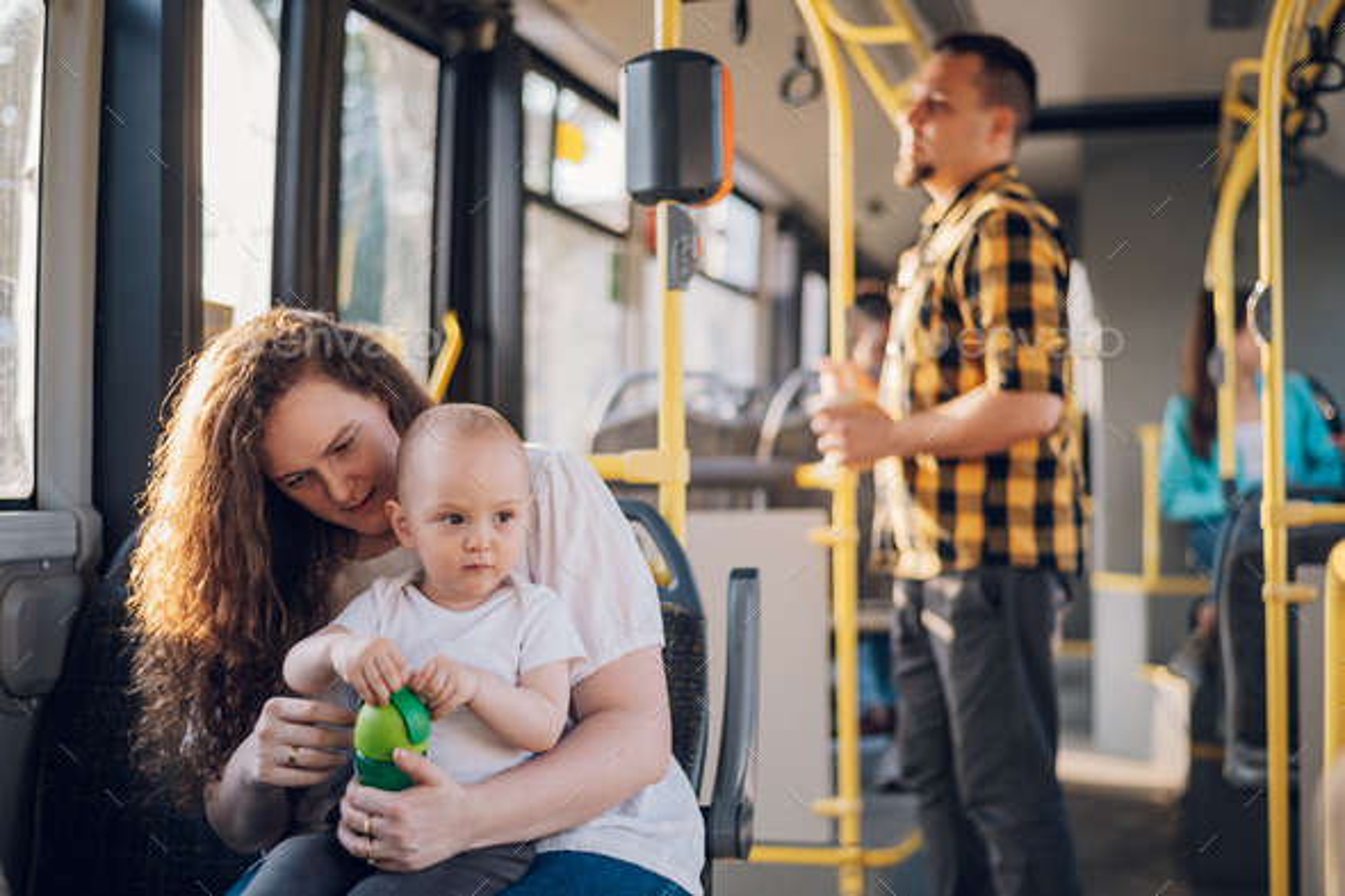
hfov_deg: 39.6
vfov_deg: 27.0
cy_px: 448
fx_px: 1867
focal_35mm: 50
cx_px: 672
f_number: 2
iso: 200
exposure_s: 1/500
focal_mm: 50
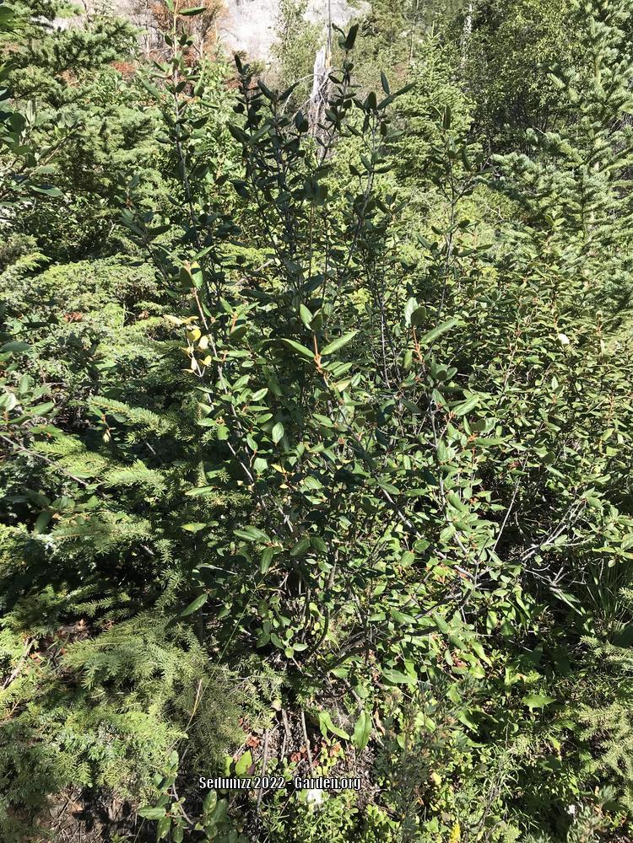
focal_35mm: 28
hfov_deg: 49.7
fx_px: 683
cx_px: 316
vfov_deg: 63.4
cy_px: 422
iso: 20
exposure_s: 1/833
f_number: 1.8
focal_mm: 3.99
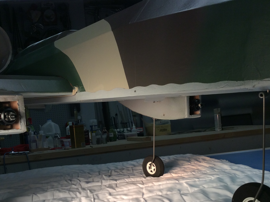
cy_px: 146
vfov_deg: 29.8
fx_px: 374
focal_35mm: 48
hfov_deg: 39.7
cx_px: 131
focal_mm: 3.3
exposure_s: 1/129
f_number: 2.4
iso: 32
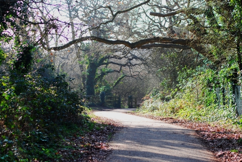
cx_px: 121
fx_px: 707
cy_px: 81
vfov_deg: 13.1
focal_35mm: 105
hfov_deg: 19.4
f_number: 5.6
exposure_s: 1/125
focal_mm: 70
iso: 200
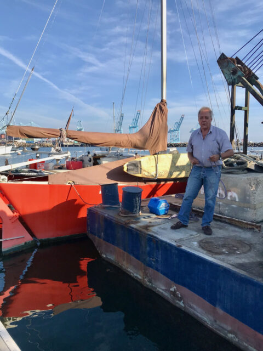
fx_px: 284
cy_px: 176
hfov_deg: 49.7
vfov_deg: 63.4
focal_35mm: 28
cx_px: 132
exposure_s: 1/1709
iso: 20
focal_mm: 3.99
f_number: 1.8
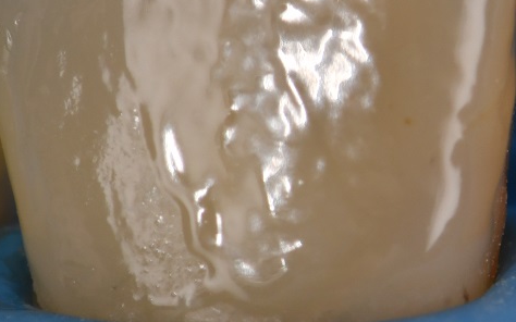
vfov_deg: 2.9
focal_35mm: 456
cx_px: 520
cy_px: 63
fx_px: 6411
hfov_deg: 4.6
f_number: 32
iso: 200
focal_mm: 105
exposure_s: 1/160
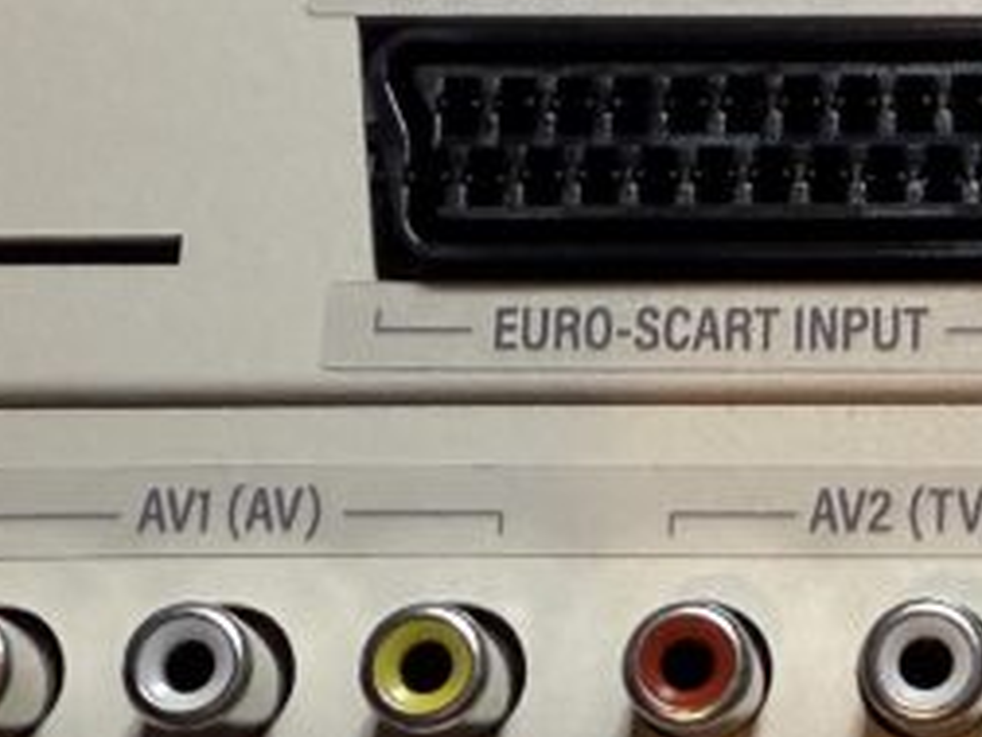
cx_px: 1434
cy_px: 489
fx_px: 2894
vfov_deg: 14.5
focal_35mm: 102
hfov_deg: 17.5
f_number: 2.2
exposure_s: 1/100
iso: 320
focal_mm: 2.22
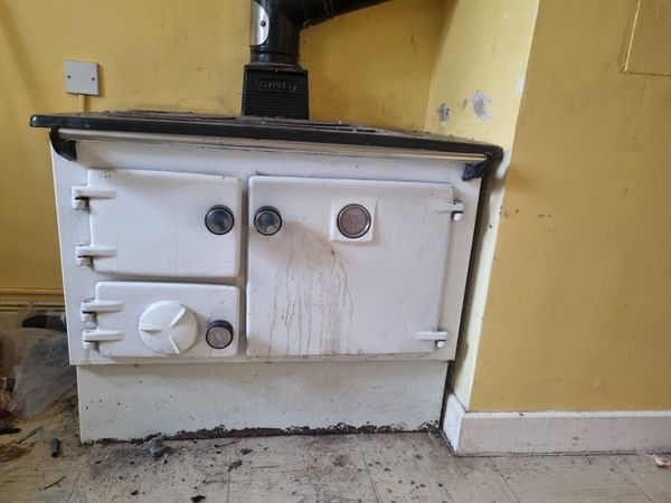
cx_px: 336
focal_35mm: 26
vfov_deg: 53.1
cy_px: 252
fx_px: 504
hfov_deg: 67.3
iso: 640
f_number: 1.8
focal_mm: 5.4
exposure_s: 1/50
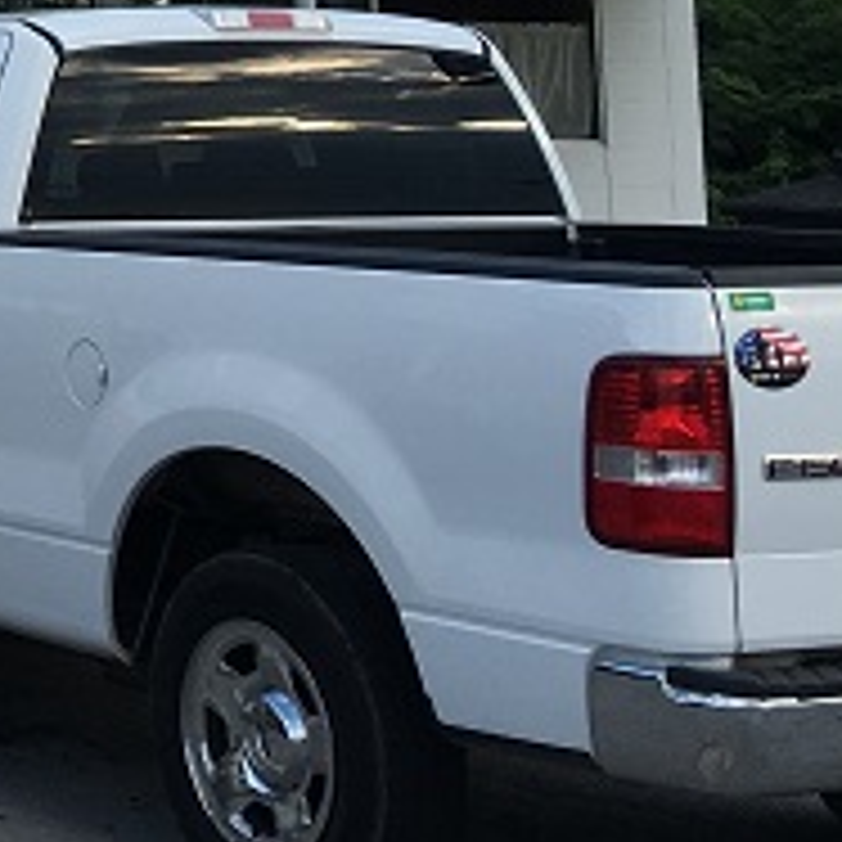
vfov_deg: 14.5
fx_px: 3165
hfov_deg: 13.6
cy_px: -243
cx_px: -662
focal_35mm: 115
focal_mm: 4.15
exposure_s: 1/499
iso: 25
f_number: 2.2
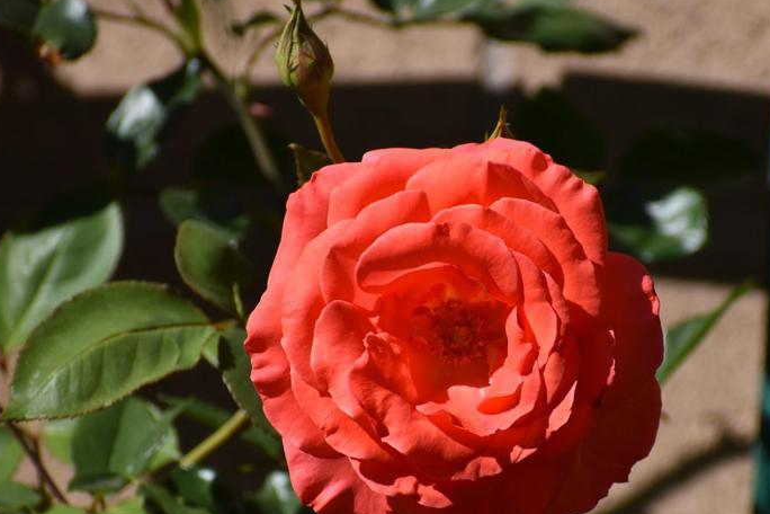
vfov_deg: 2.1
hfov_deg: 3.1
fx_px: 14073
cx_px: 511
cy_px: 370
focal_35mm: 658
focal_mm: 300
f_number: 6.3
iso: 200
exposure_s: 1/1250
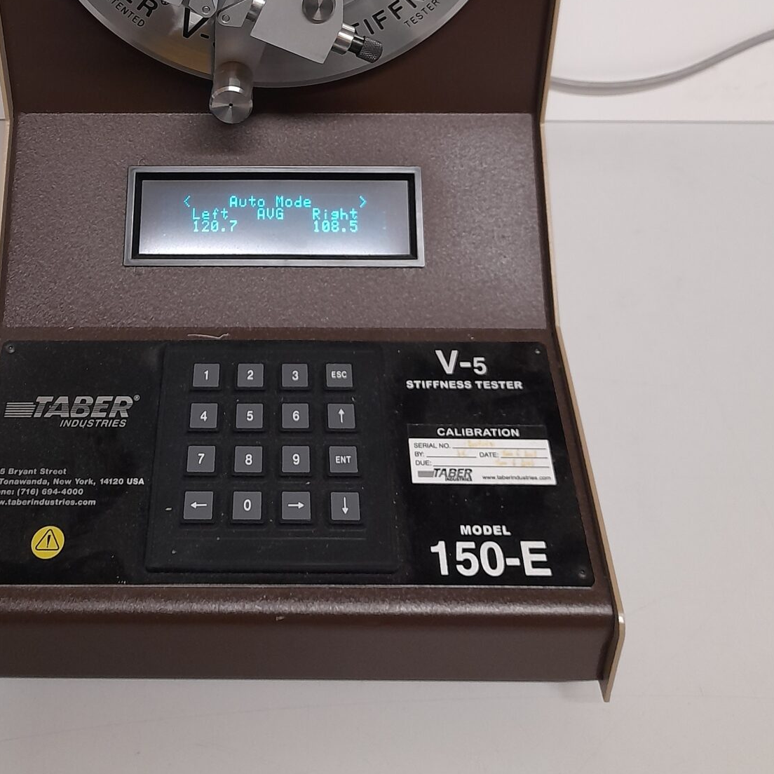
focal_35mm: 41
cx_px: 278
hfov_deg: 40.6
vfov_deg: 38.4
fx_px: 1037
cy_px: 92
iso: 250
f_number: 2
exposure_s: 1/33
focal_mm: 4.6
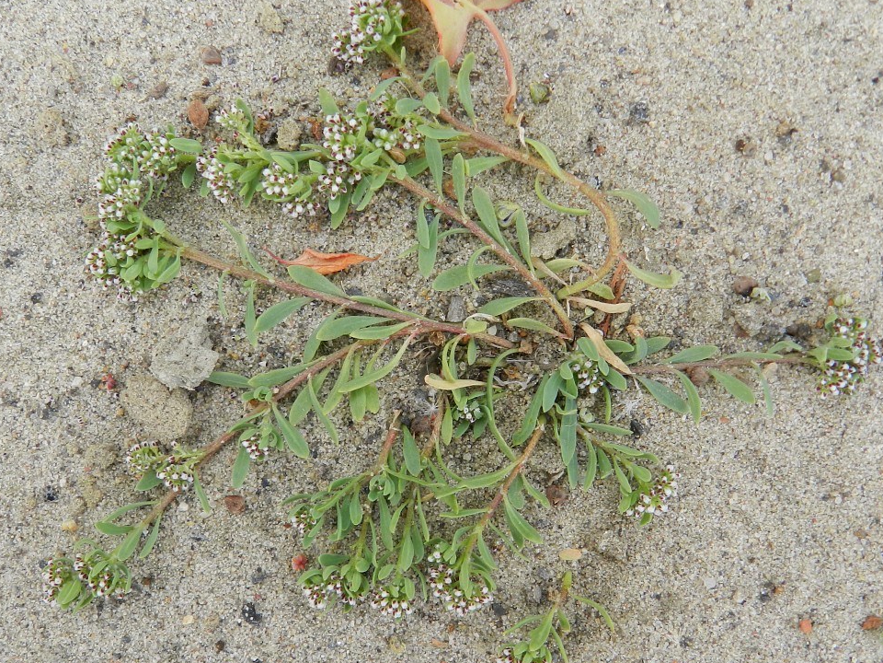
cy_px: 381
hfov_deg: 46.7
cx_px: 400
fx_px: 1020
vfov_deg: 35.9
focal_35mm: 40
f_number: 3.7
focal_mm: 5.6
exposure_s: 1/80
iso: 160
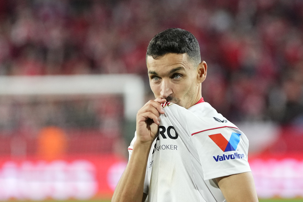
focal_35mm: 200
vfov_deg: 6.9
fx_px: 1683
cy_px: 101
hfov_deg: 10.3
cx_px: 152
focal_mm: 200
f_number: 2.8
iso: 2000
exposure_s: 1/1000
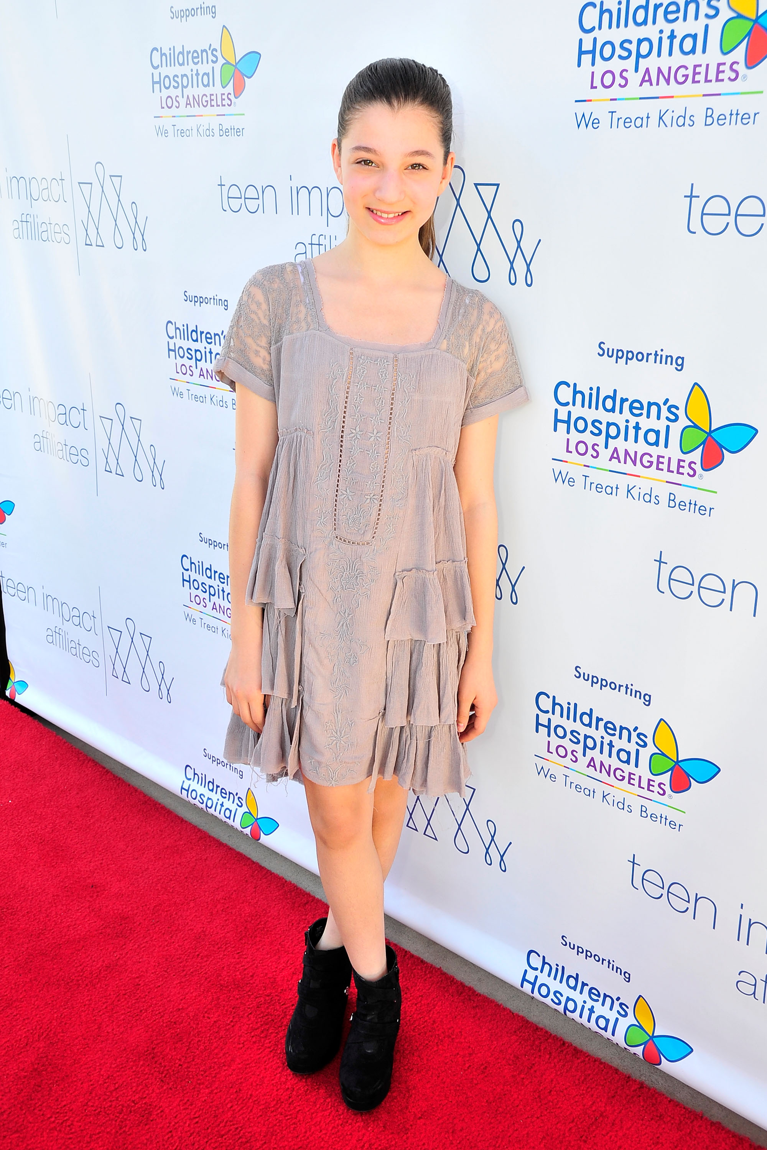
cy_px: 575
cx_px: 384
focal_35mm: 35
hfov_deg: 37.9
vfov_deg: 54.4
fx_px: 1118
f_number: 11
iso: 640
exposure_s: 1/100
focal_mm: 35
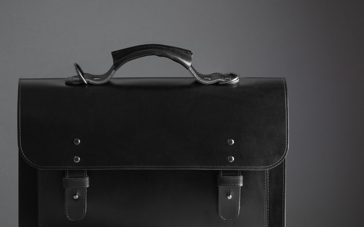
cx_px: 151
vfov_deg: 5.9
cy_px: 160
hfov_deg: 9.4
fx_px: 2202
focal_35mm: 222
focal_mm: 150
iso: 200
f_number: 8
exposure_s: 1/200
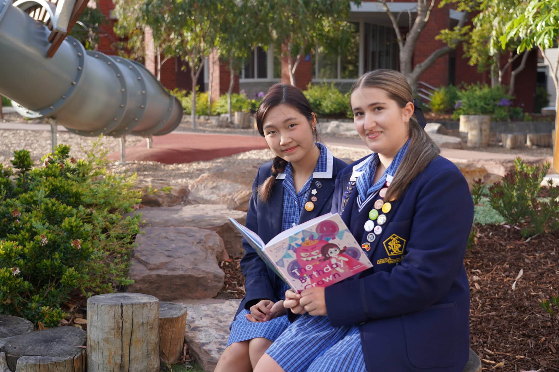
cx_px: 280
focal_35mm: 43
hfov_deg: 45.4
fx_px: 668
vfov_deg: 31.2
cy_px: 186
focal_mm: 43
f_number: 4
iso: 100
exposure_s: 1/160
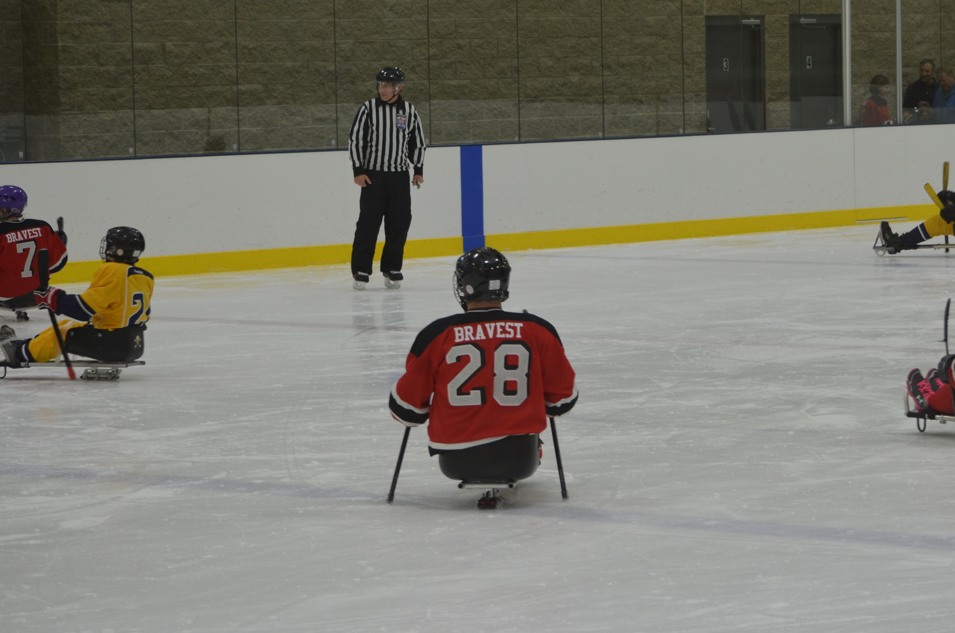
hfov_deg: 13.7
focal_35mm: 150
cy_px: 265
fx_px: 3971
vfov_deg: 9.1
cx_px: 680
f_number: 5
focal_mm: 70
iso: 400
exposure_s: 1/100
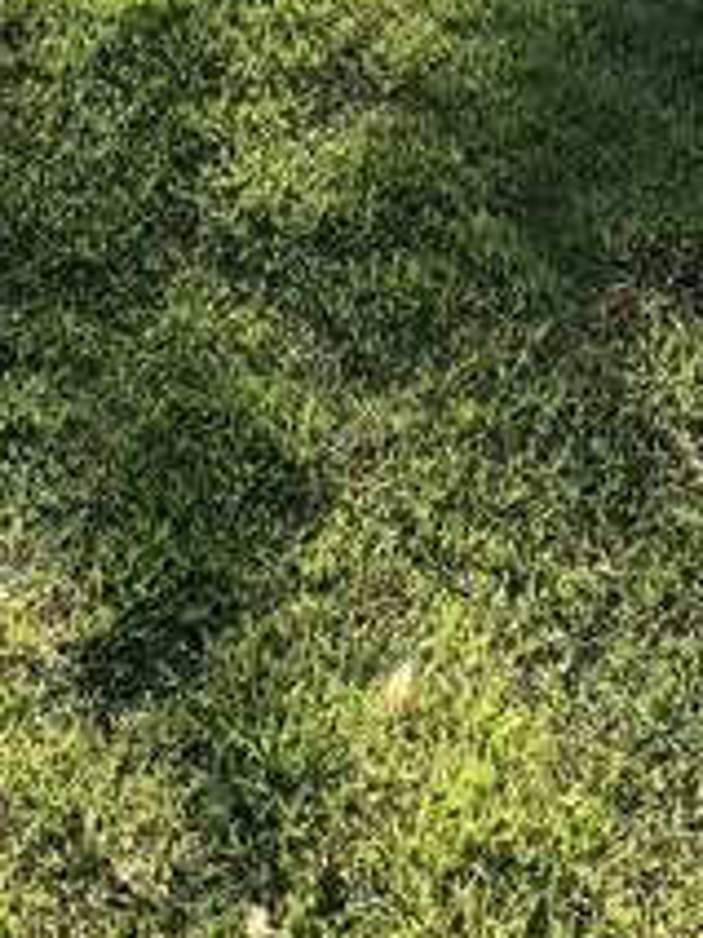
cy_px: 4
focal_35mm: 49
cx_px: 615
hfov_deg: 28.7
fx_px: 1327
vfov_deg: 35.3
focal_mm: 1.57
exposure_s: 1/231
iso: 32
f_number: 1.8
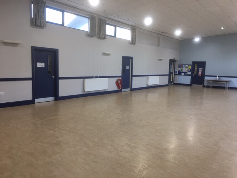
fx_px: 199
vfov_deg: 48.2
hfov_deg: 61.7
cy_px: 89
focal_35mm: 29
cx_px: 118
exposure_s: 1/17
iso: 32
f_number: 2.2
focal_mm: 4.15
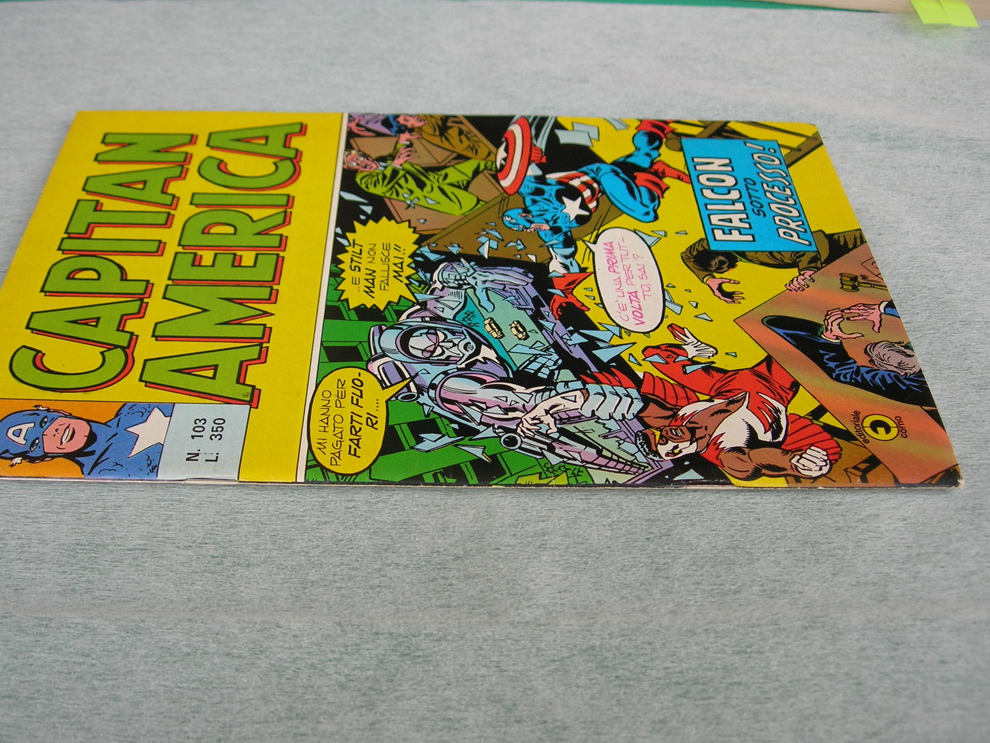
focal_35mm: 42
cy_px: 385
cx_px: 452
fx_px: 1201
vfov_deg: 34.3
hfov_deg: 44.7
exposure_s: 1/117
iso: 64
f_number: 2.8
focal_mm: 7.8
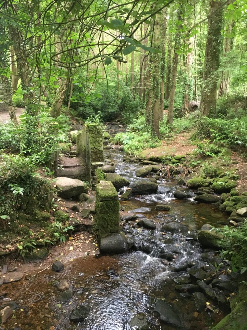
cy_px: 165
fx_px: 276
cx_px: 124
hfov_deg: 48.2
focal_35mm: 29
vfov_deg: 61.7
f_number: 2.2
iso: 250
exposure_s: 1/17
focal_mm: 4.15
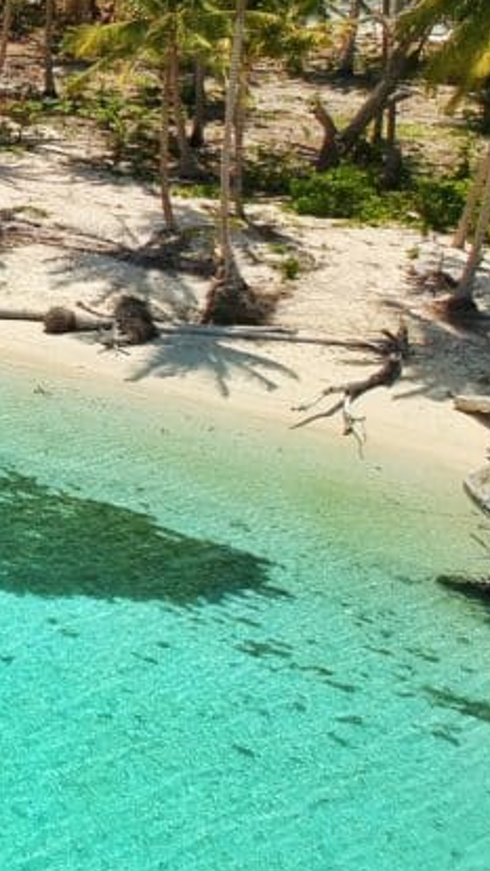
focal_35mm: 75
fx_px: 1732
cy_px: 134
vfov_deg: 27.5
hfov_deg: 13.1
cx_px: -589
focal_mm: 4.49
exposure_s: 1/2500
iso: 100
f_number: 2.6
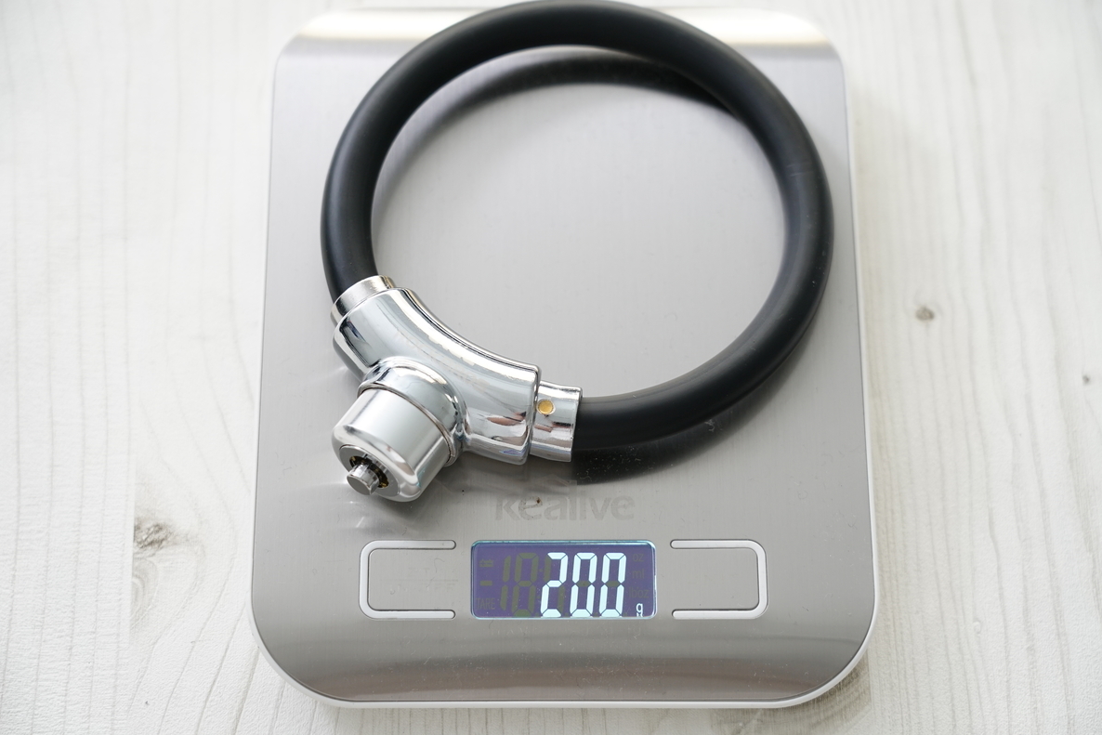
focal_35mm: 83
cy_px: 363
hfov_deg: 24.5
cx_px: 557
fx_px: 2541
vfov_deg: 16.5
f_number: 5.6
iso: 640
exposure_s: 1/50
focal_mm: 82
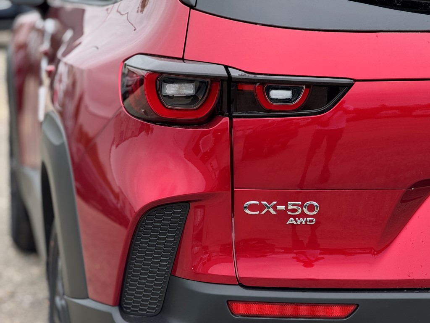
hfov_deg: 16.4
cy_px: 162
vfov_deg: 12.3
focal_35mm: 120
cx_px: 215
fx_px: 1491
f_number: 2.8
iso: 50
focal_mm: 15.66
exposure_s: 1/334
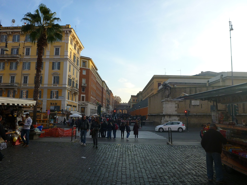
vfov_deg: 49.7
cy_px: 92
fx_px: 200
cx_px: 124
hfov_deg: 63.4
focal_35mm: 28
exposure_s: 1/320
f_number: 3.3
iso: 100
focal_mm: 4.9
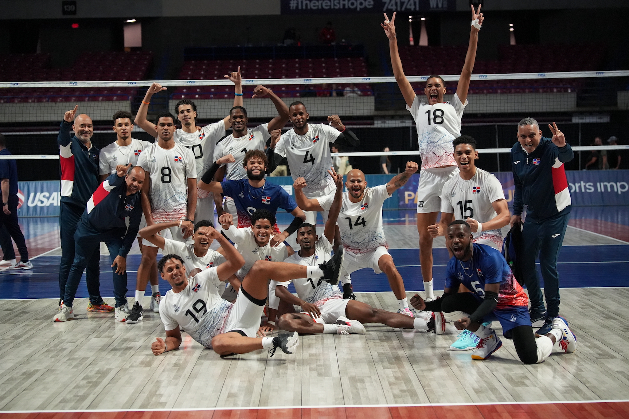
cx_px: 314
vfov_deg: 19.2
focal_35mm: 71
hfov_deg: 28.5
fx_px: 1240
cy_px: 209
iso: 8000
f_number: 3.5
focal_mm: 70
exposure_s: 1/2500
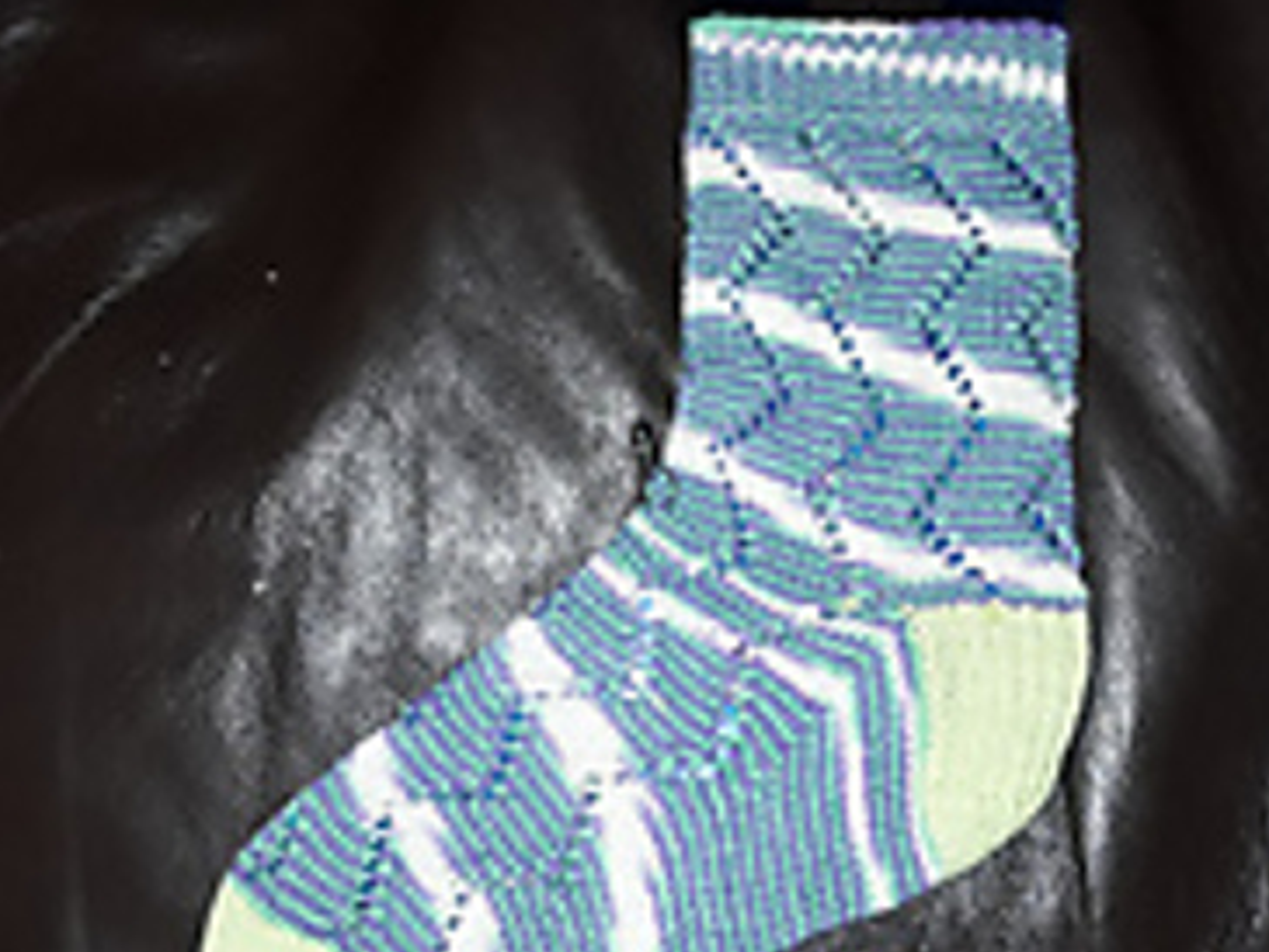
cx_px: 645
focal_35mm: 37
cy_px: 431
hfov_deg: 50.1
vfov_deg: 38.7
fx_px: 1357
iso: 50
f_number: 1.9
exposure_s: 1/33
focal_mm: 2.91
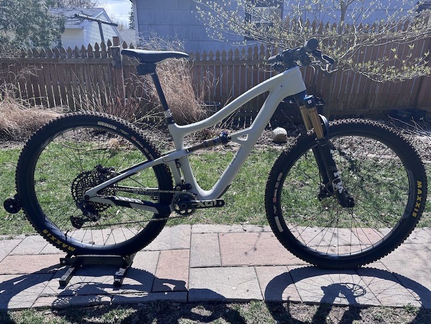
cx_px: 216
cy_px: 162
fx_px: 299
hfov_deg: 71.6
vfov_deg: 56.8
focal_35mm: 24
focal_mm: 6.76
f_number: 1.78
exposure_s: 1/2710
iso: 80
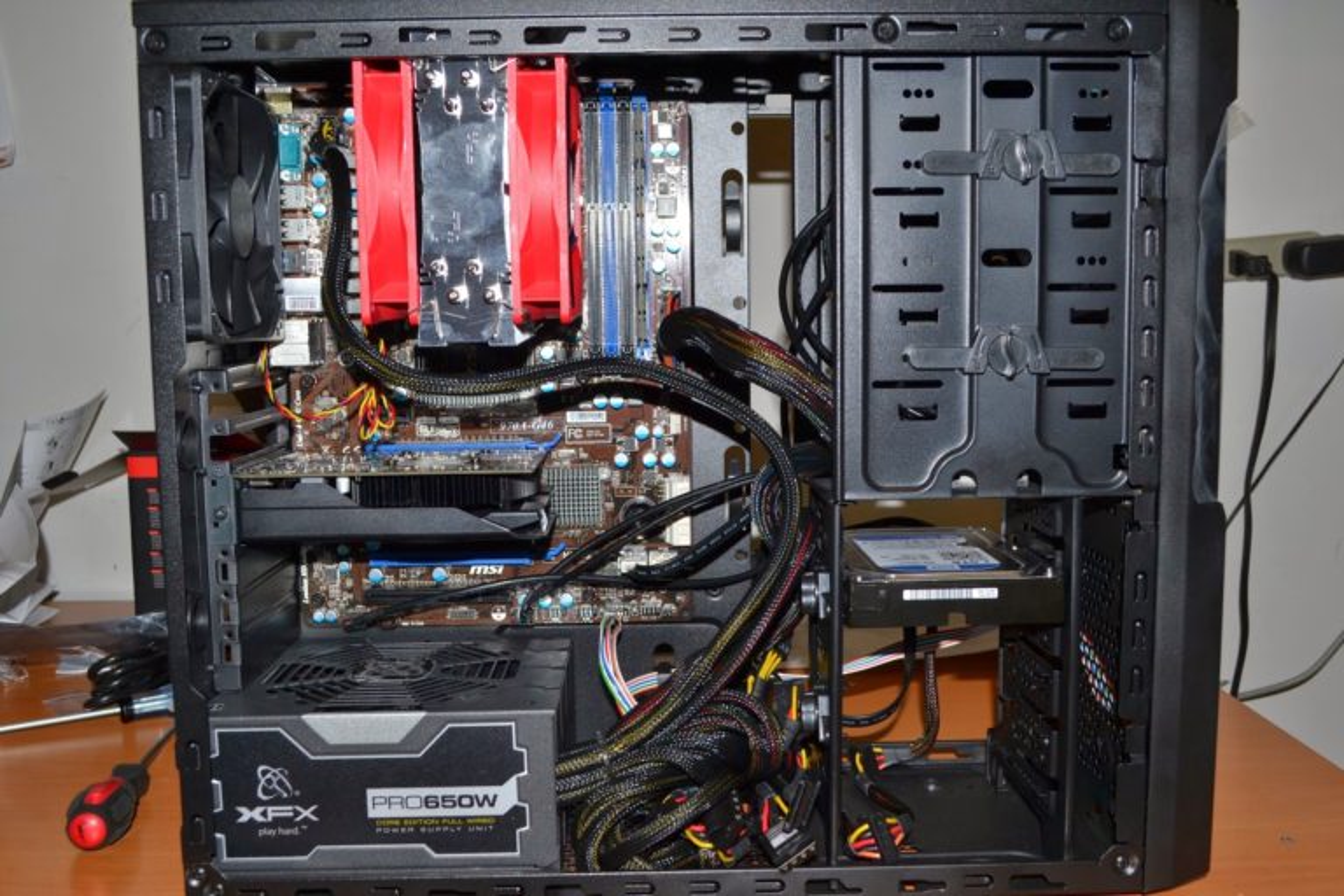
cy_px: 448
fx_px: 1344
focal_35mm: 36
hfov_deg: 53.1
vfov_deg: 36.9
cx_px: 672
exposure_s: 1/60
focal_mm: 24
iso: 100
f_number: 8
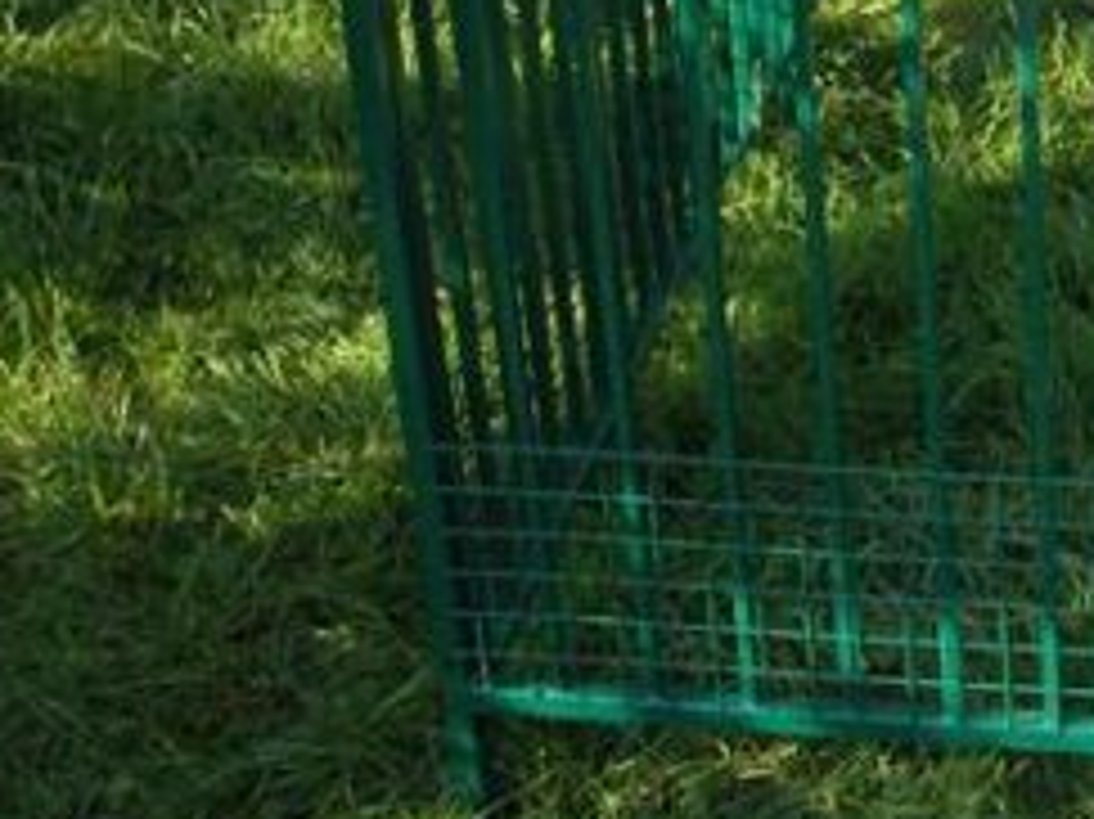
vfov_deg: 16.9
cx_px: 1207
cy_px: -122
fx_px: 2653
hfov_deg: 22.0
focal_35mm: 84
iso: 100
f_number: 4
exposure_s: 1/108
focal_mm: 8.9
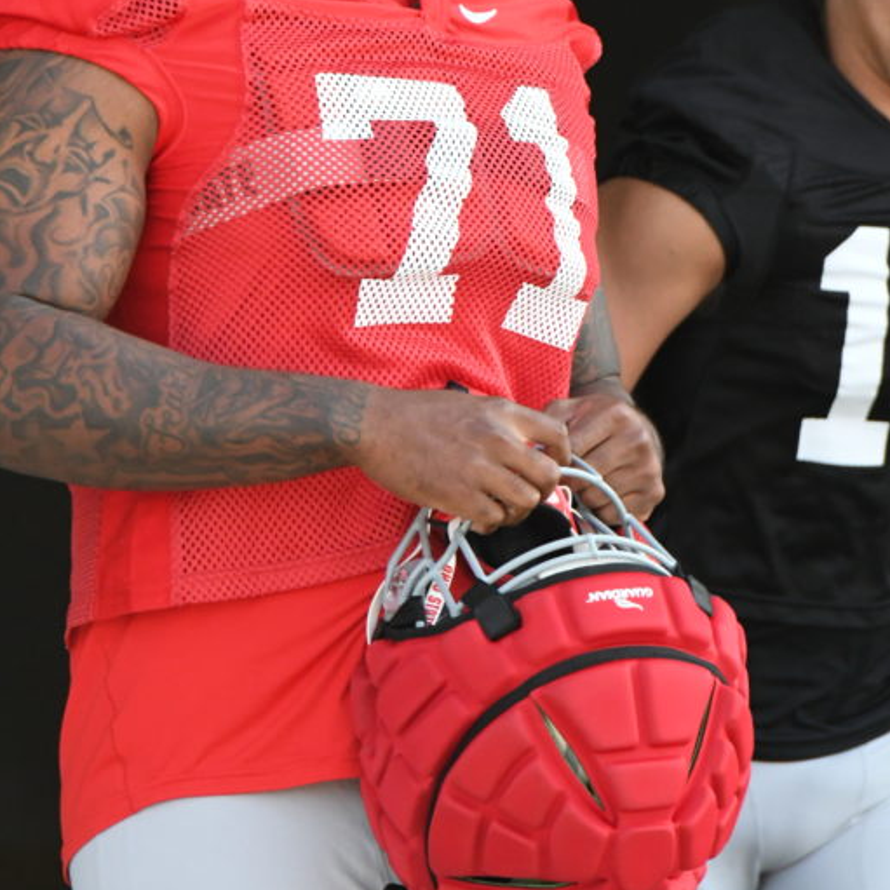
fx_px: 22311
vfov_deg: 2.3
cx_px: 593
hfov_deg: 2.3
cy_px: 157
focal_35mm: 767
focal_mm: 300
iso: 2500
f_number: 10
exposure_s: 1/500
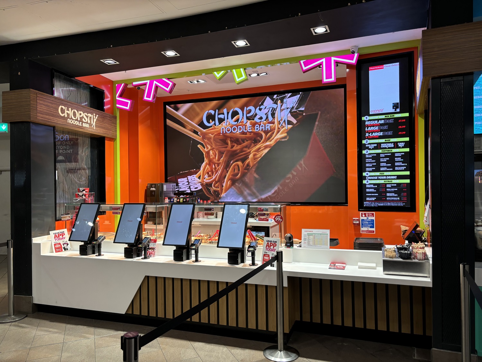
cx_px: 241
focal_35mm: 26
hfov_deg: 67.3
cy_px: 181
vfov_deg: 53.1
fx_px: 362
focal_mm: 5.96
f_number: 1.6
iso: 80
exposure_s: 1/100
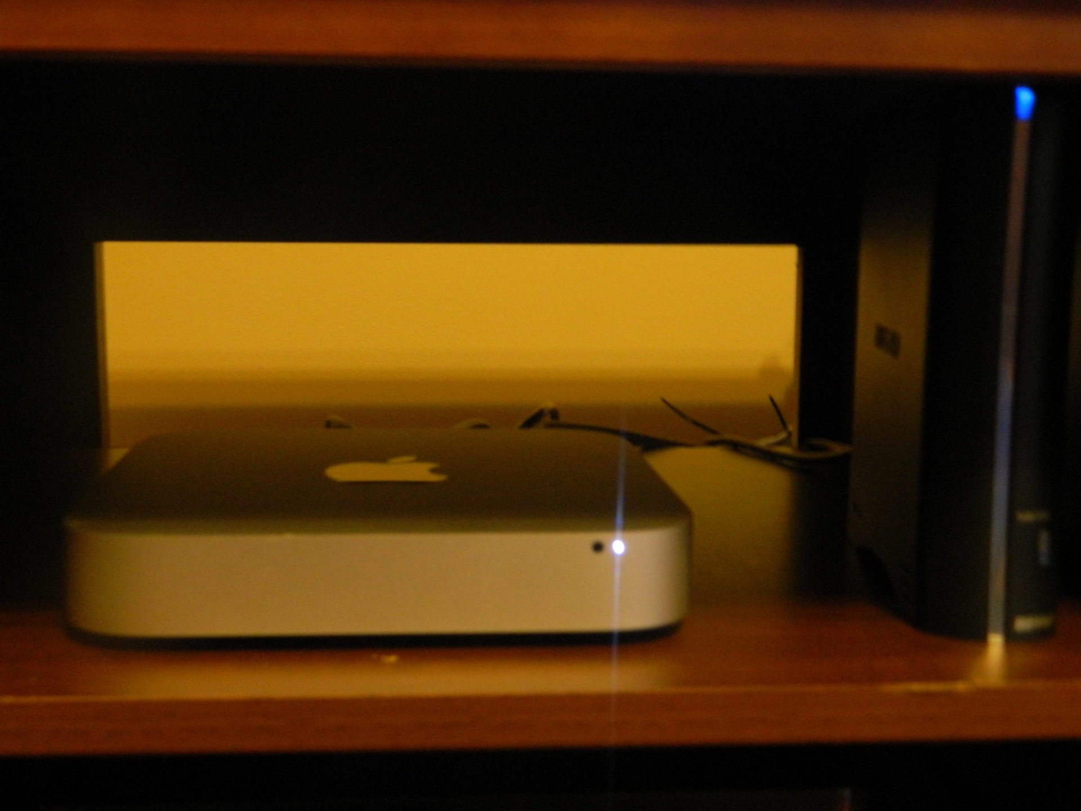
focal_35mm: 47
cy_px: 406
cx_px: 540
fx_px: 1468
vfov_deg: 30.9
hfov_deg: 40.4
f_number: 3.6
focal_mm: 8.4
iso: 400
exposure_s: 1/3
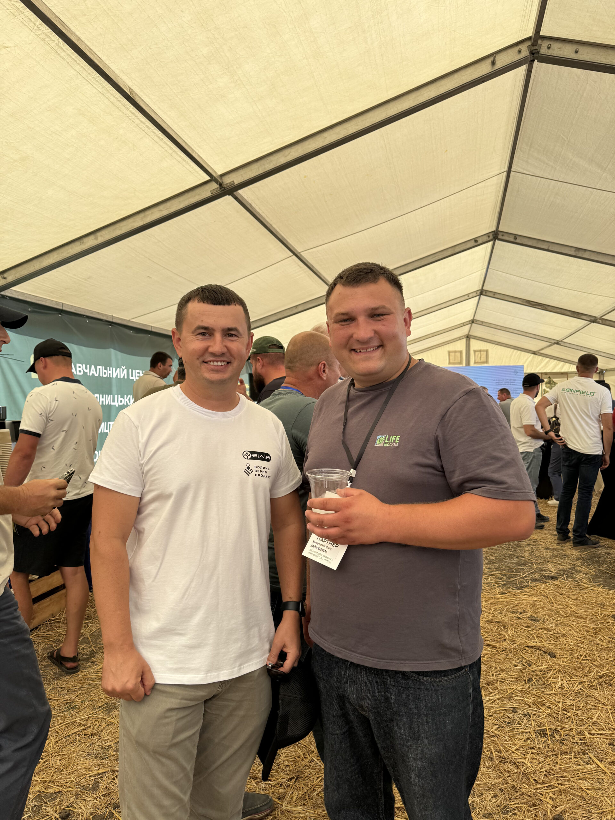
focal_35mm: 24
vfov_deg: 71.6
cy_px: 410
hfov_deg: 56.8
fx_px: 569
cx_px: 308
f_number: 1.78
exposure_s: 1/756
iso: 80
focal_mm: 6.76
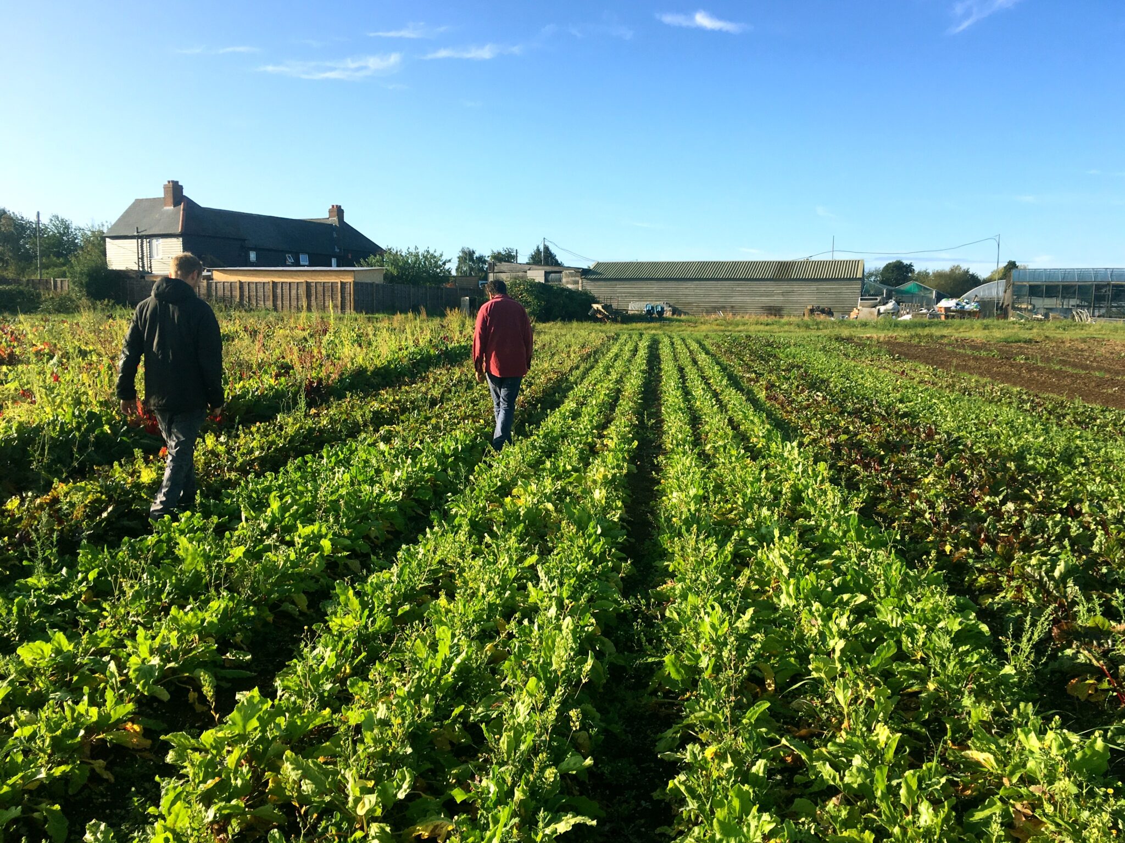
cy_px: 422
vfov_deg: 48.2
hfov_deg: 61.7
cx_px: 562
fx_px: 942
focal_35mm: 29
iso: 25
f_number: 2.2
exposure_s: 1/1202
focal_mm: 4.15
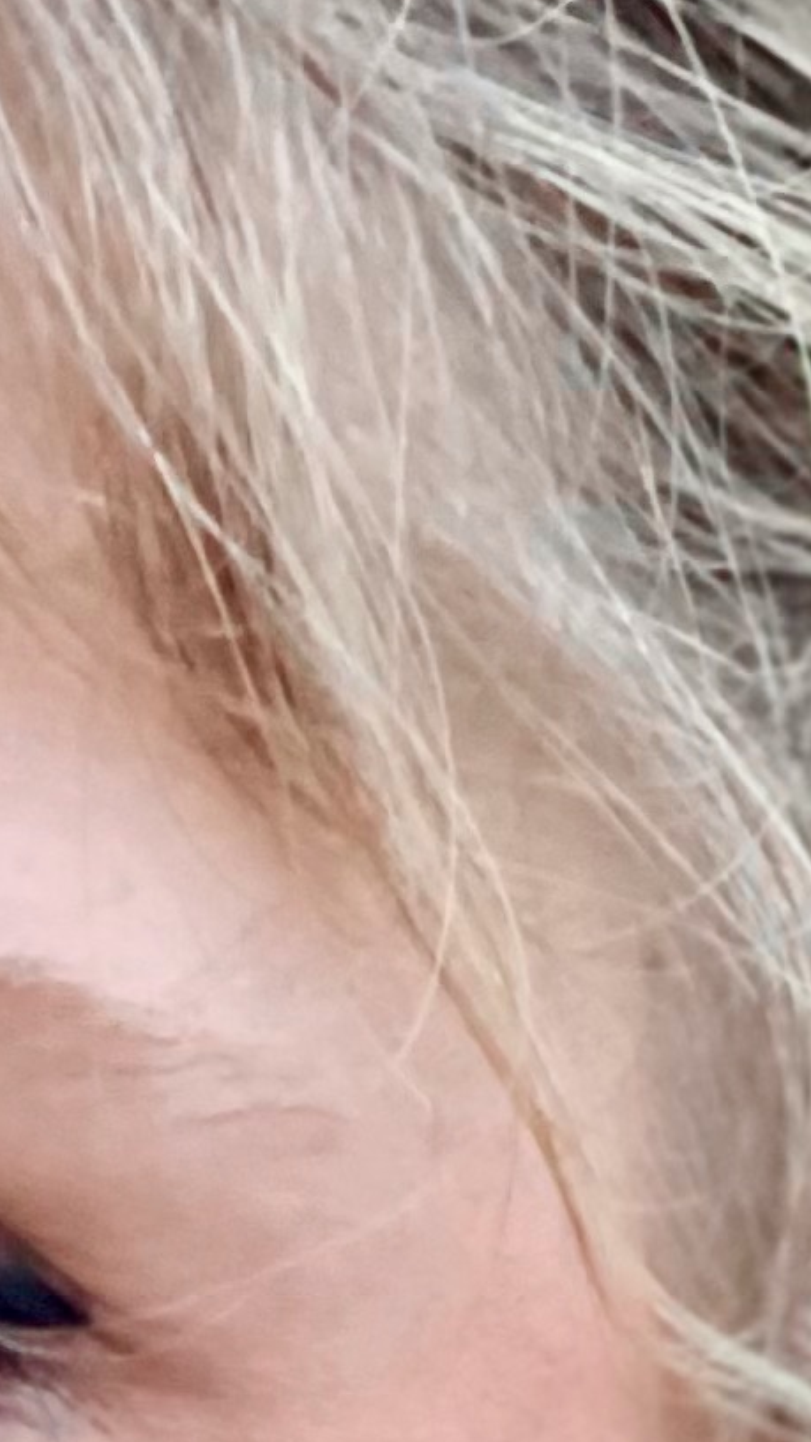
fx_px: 10704
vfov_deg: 7.6
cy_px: 2144
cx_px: -219
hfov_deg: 4.3
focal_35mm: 280
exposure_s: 1/30
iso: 400
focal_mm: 6
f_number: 2
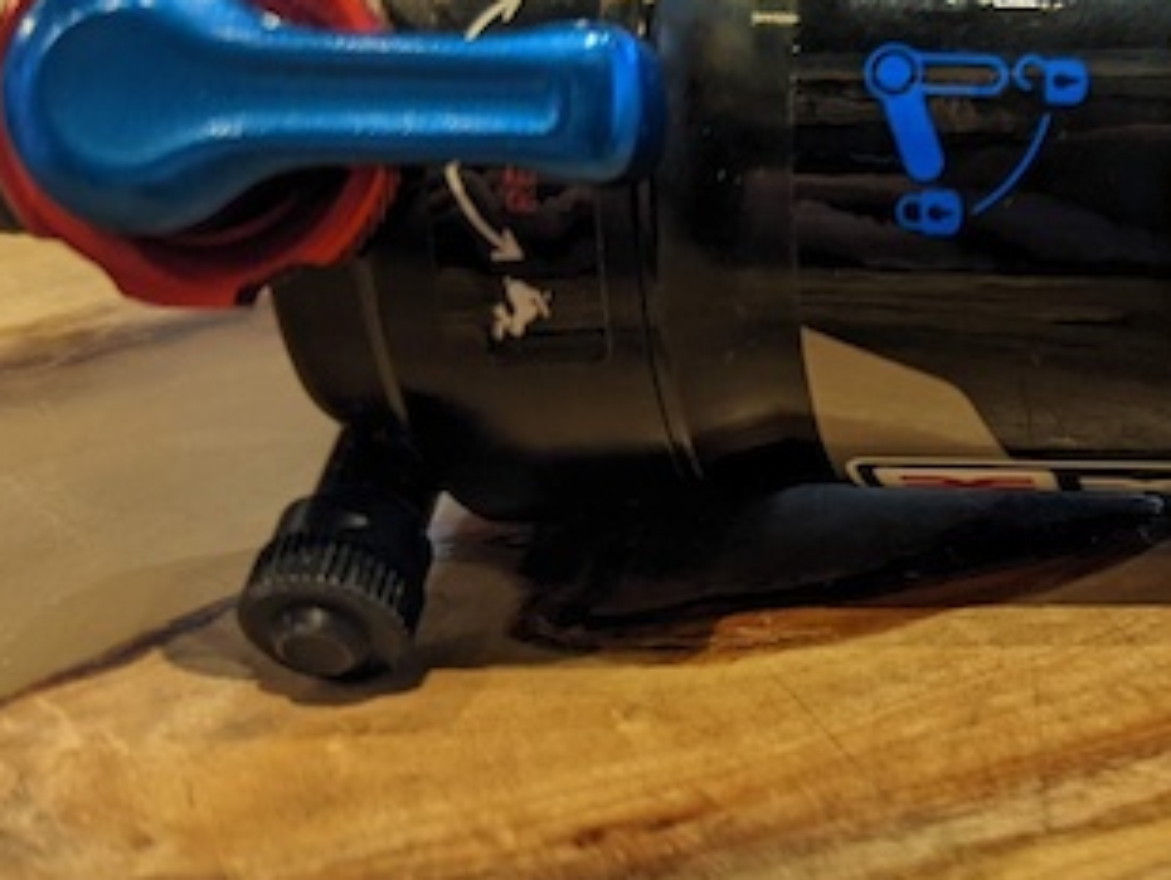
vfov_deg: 23.7
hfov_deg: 27.8
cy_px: 476
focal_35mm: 62
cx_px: 1364
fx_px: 2099
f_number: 1.85
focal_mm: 6.81
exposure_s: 1/24
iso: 54
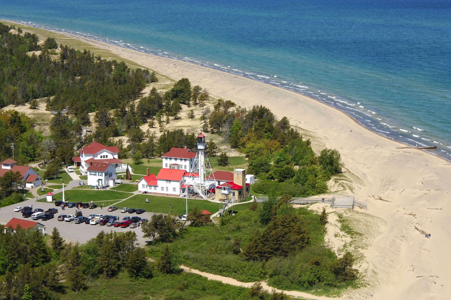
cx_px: 212
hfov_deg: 23.7
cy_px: 152
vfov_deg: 15.8
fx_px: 1076
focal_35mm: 86
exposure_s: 1/1000
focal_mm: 52
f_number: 8.5
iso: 400
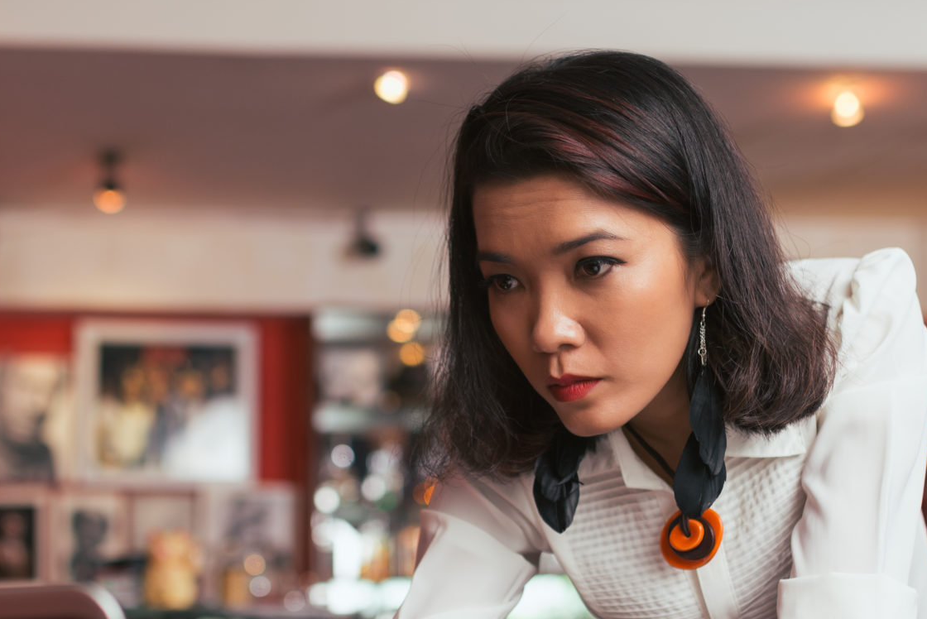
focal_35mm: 80
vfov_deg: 16.9
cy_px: 545
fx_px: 2061
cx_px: 444
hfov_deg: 25.3
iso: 200
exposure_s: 1/160
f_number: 2
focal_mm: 35
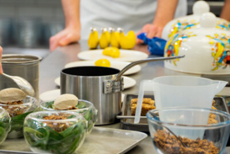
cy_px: -18
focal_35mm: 158
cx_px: 32
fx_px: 1012
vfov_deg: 8.6
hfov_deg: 12.9
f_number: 2.8
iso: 250
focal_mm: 53.1
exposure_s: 1/250
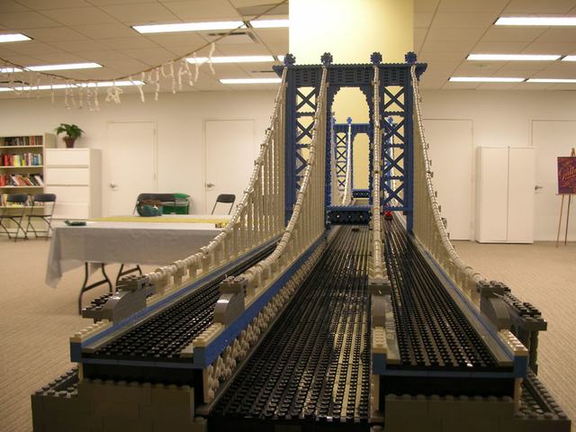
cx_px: 288
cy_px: 216
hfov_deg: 52.6
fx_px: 582
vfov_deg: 40.7
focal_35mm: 35
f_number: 3
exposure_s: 1/4.9
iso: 50
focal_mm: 5.8
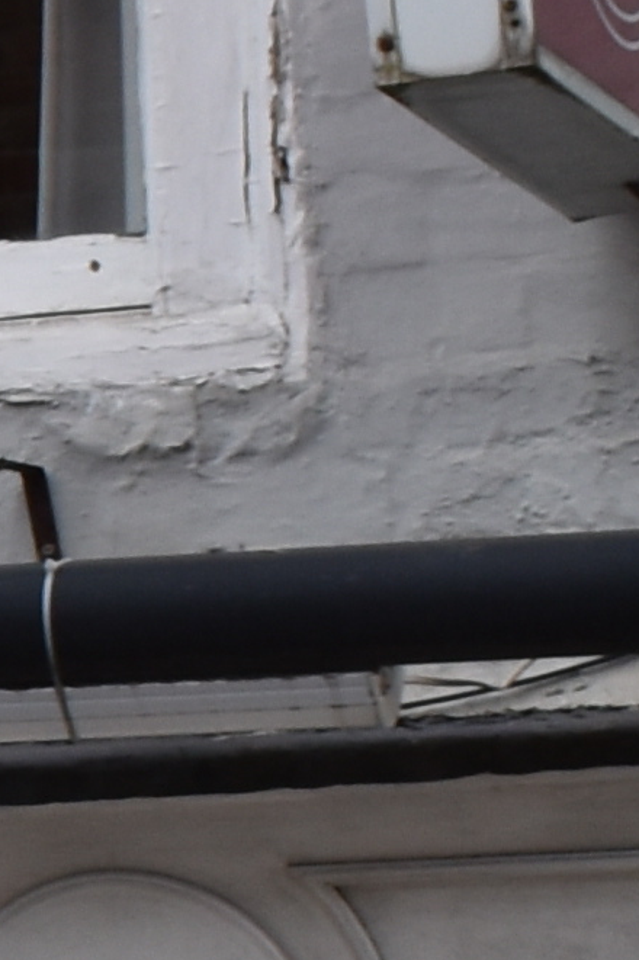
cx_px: -2027
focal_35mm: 327
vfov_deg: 6.3
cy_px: 1038
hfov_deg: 3.9
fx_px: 8715
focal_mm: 24
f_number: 6.3
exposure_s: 1/250
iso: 200
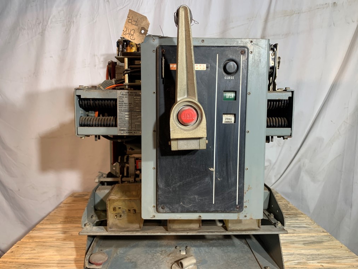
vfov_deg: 53.1
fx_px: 269
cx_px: 179
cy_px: 134
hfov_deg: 67.3
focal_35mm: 26
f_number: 1.8
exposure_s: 1/120
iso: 80
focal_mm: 4.25
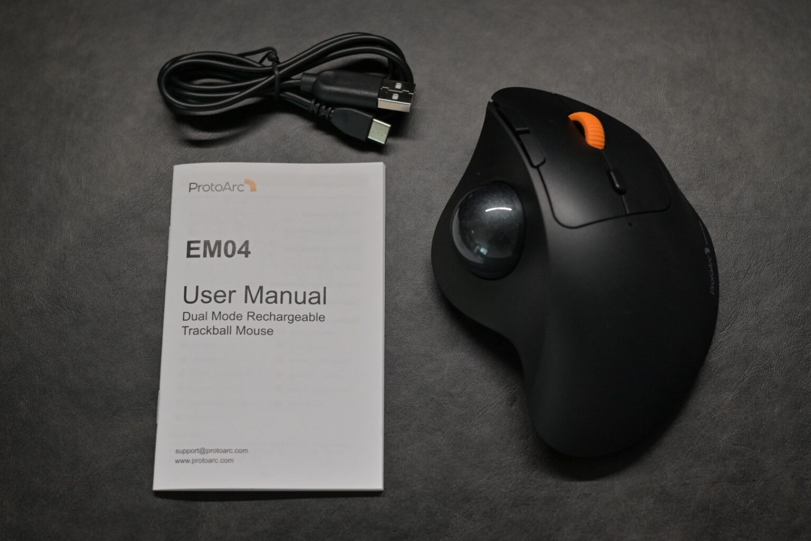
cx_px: 406
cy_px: 270
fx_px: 1352
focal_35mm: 60
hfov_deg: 33.4
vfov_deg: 22.6
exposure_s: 1/125
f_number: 3.5
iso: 320
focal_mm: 40
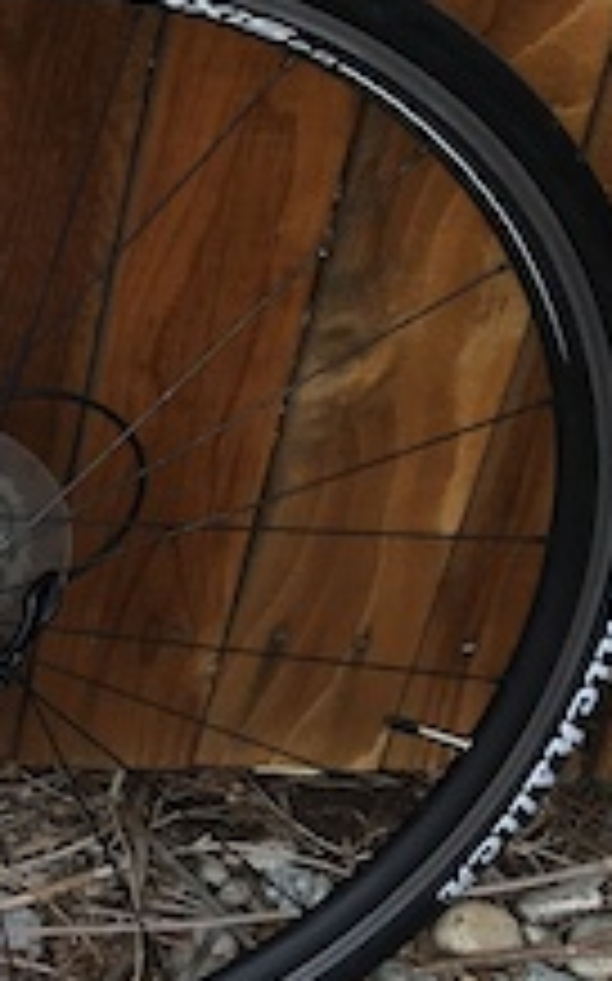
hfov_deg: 9.5
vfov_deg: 18.4
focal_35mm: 113
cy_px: 297
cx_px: -1102
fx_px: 3020
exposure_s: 1/160
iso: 25
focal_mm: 4.15
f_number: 2.2
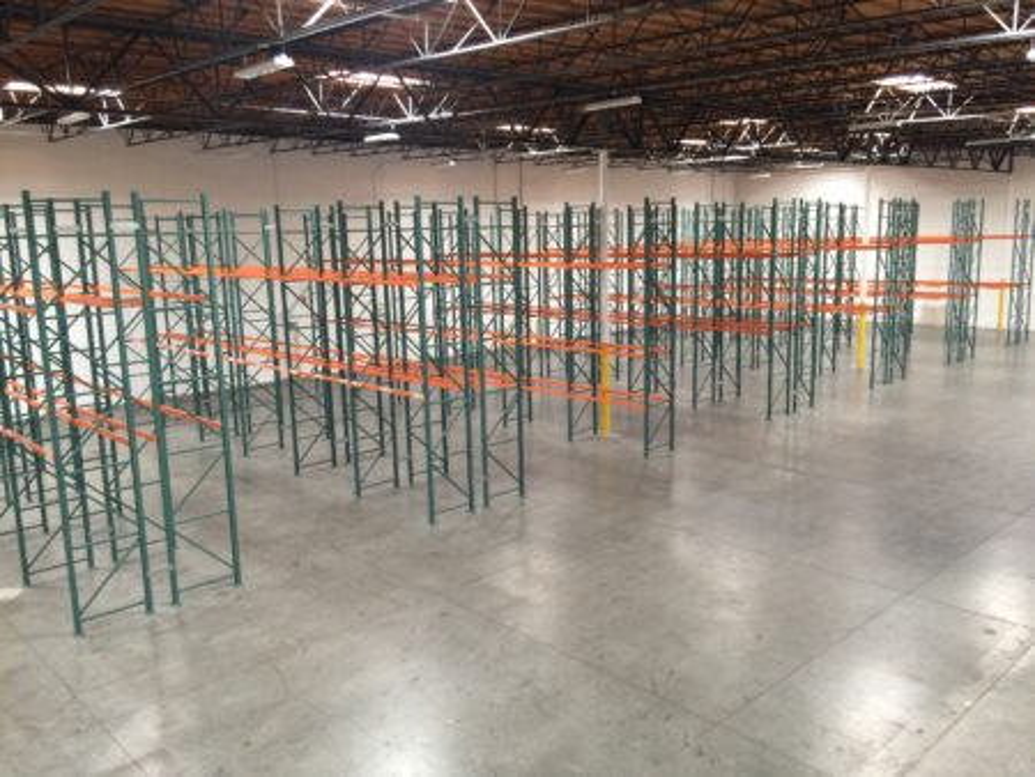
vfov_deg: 48.3
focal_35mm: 29
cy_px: 388
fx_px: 868
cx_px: 518
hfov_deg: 61.6
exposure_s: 1/30
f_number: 2.2
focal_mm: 4.15
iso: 125
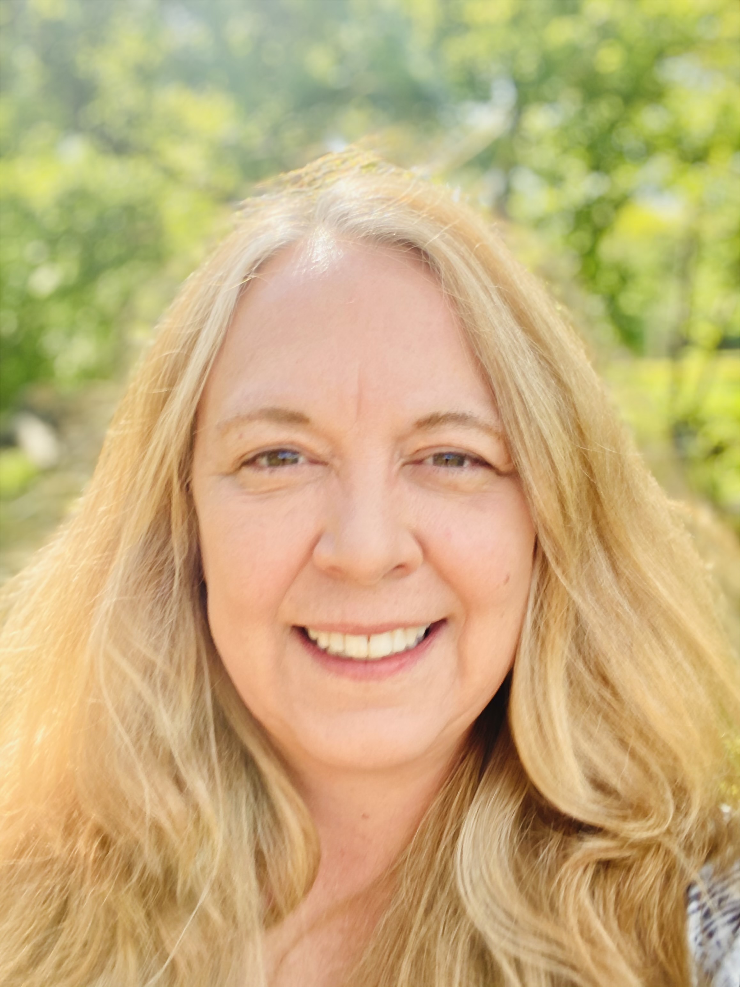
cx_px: 370
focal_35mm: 30
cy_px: 494
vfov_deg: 60.0
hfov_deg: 46.8
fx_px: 855
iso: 25
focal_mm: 2.71
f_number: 2.2
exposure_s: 1/160
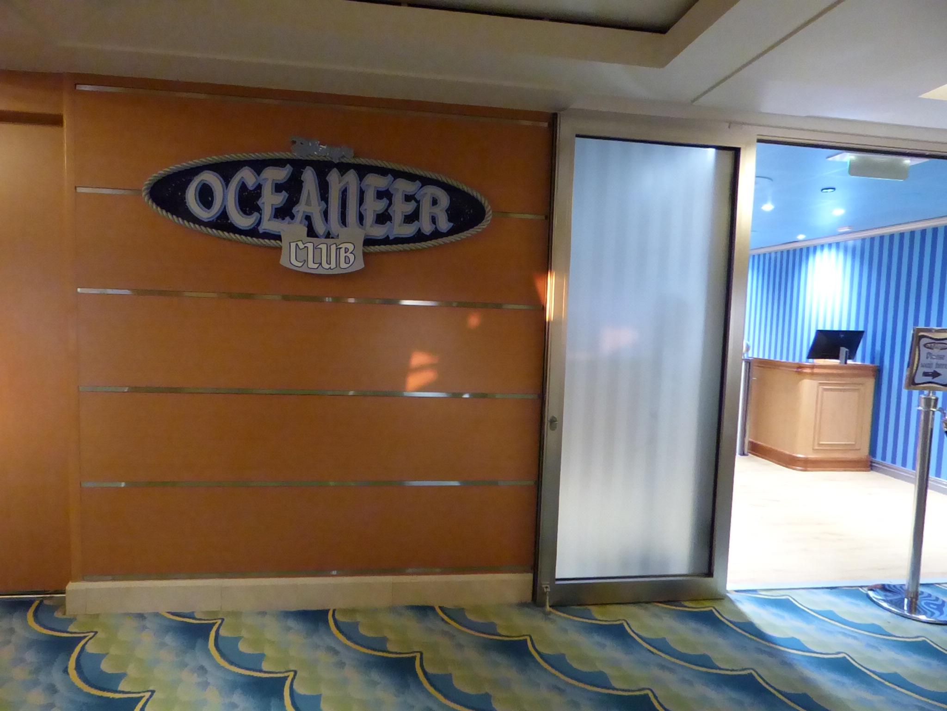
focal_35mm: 20
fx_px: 547
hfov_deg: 81.7
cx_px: 474
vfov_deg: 66.0
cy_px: 356
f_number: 2.8
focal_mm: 3.58
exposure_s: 1/60
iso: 1600
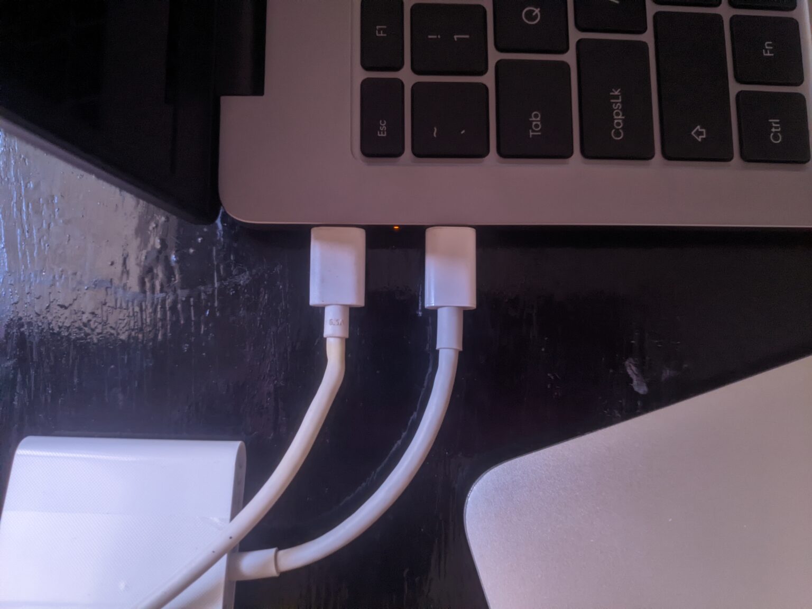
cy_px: 304
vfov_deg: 56.8
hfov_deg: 71.6
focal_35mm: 24
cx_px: 406
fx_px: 563
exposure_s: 1/33.3
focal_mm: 3.94
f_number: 1.9
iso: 672
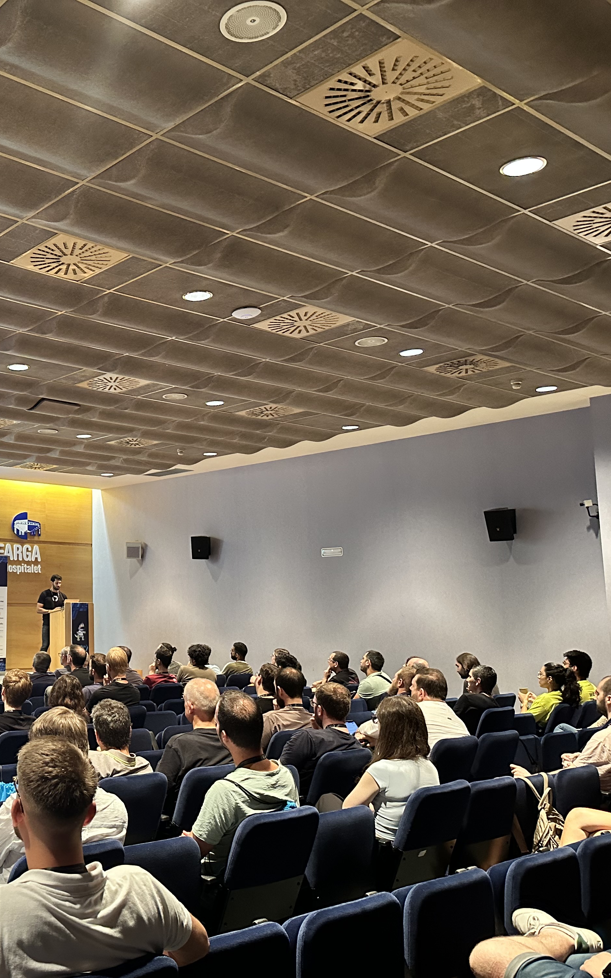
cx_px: 17
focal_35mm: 34
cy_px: 489
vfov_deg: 56.7
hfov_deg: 34.3
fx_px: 906
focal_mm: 6.86
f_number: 1.78
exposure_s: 1/50
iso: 500
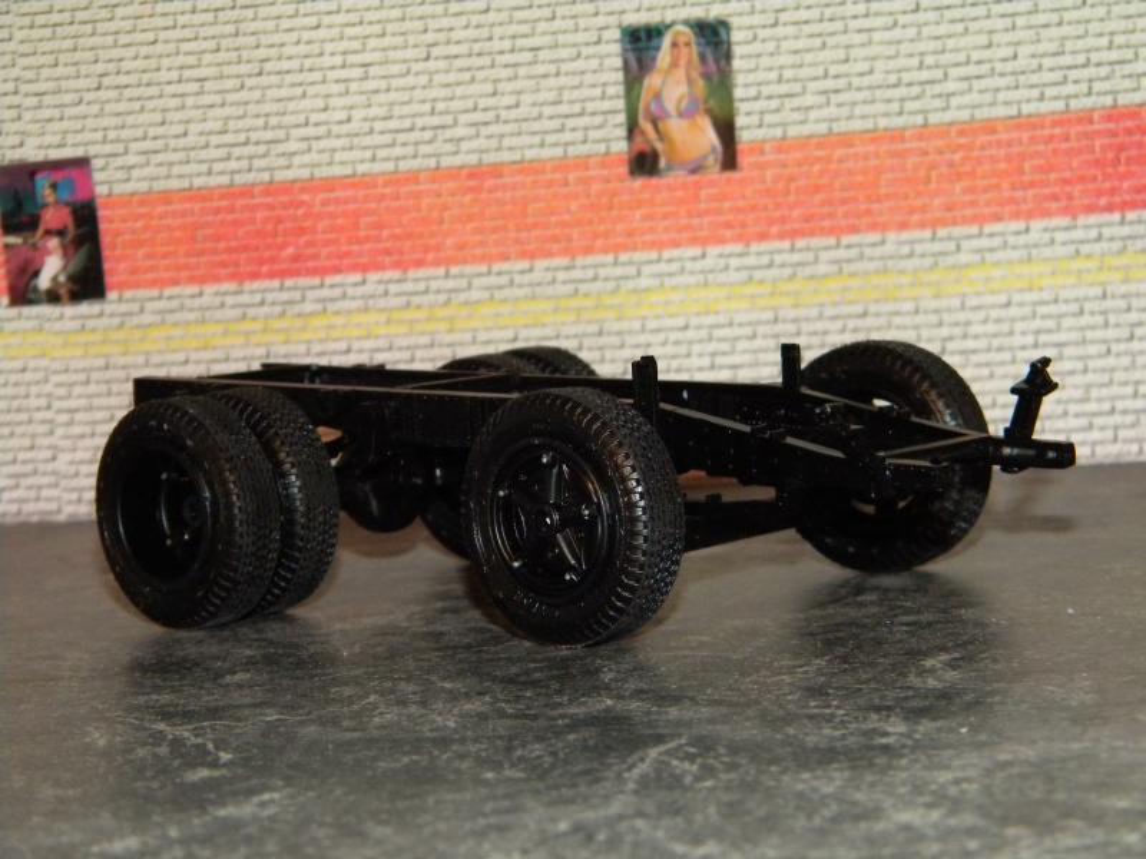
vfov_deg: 17.8
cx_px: 573
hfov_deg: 23.6
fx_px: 2748
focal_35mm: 83
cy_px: 430
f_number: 4.5
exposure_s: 1/30
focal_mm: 15.1
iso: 400
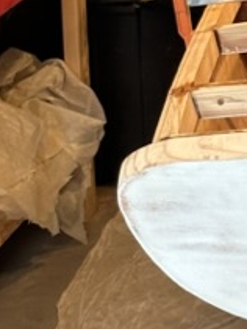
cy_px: -5
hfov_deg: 6.1
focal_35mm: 233
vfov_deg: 8.5
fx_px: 2219
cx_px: 556
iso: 80
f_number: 1.78
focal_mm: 6.86
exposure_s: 1/120
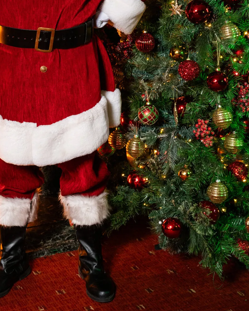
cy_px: 6
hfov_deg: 18.6
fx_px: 755
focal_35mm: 82
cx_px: 53
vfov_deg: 22.5
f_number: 6.3
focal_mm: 42
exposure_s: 1/60
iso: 400
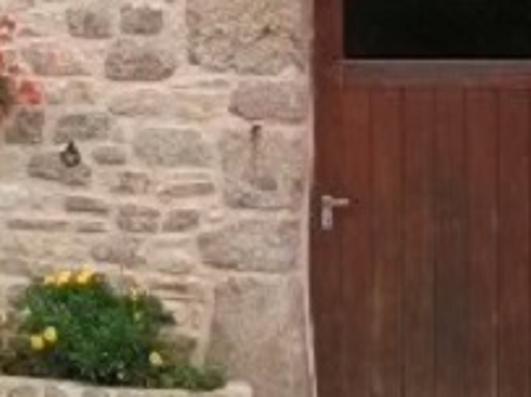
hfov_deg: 14.3
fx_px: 1932
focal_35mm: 126
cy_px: 0
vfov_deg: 11.6
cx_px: -348
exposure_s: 1/229
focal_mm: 5.7
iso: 80
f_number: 2.9
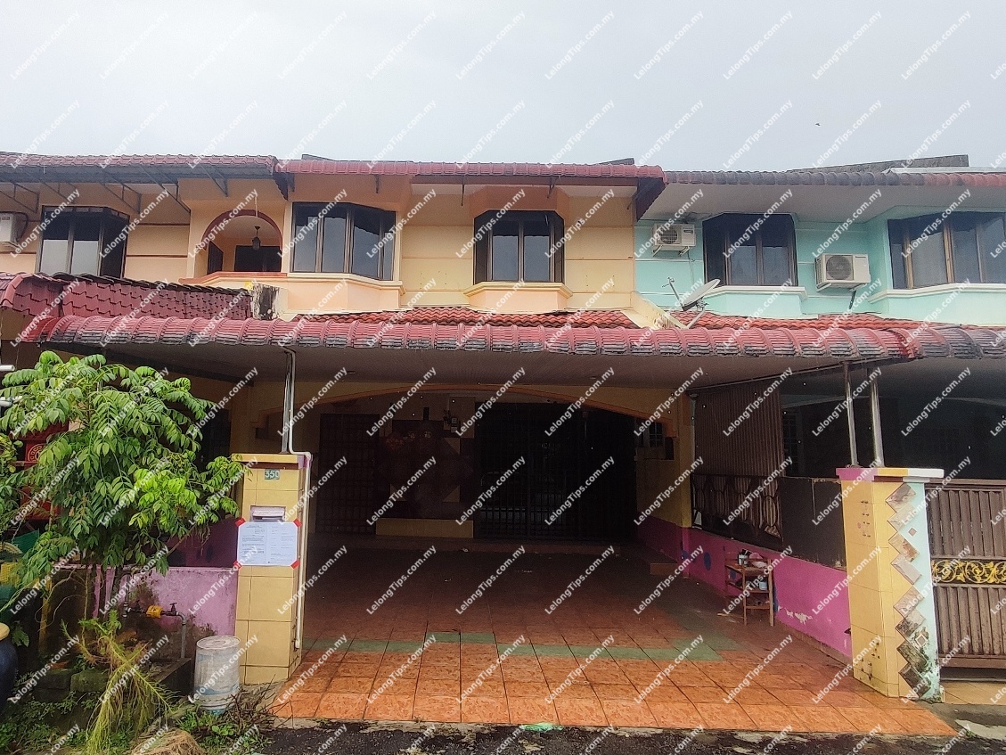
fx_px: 465
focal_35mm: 16
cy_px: 378
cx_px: 503
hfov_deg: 94.5
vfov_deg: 78.1
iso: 50
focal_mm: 1.65
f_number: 2.2
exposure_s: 1/268
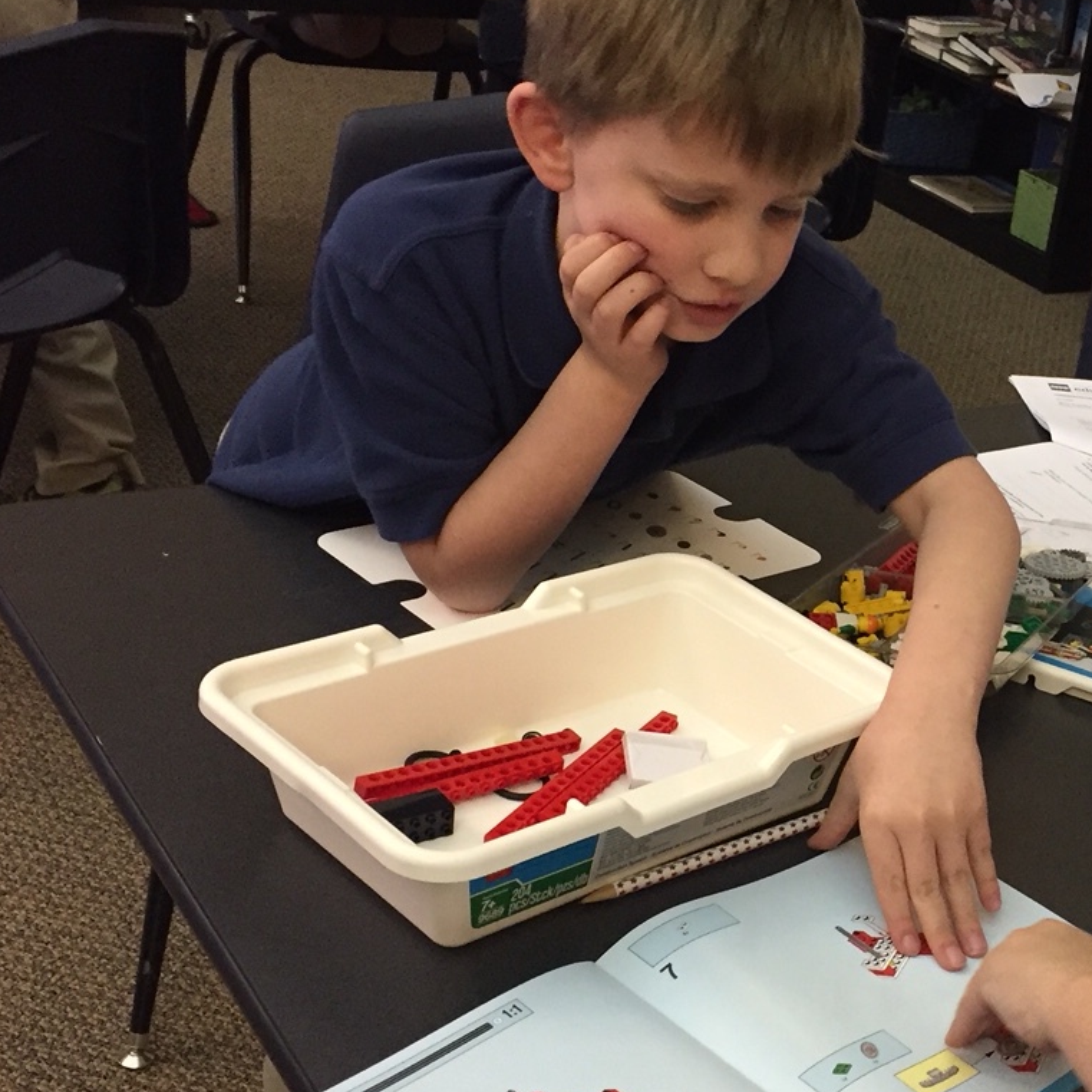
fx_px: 1963
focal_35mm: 55
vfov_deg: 31.1
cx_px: 986
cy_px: 564
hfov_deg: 29.8
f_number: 2.2
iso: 160
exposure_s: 1/30
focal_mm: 4.15
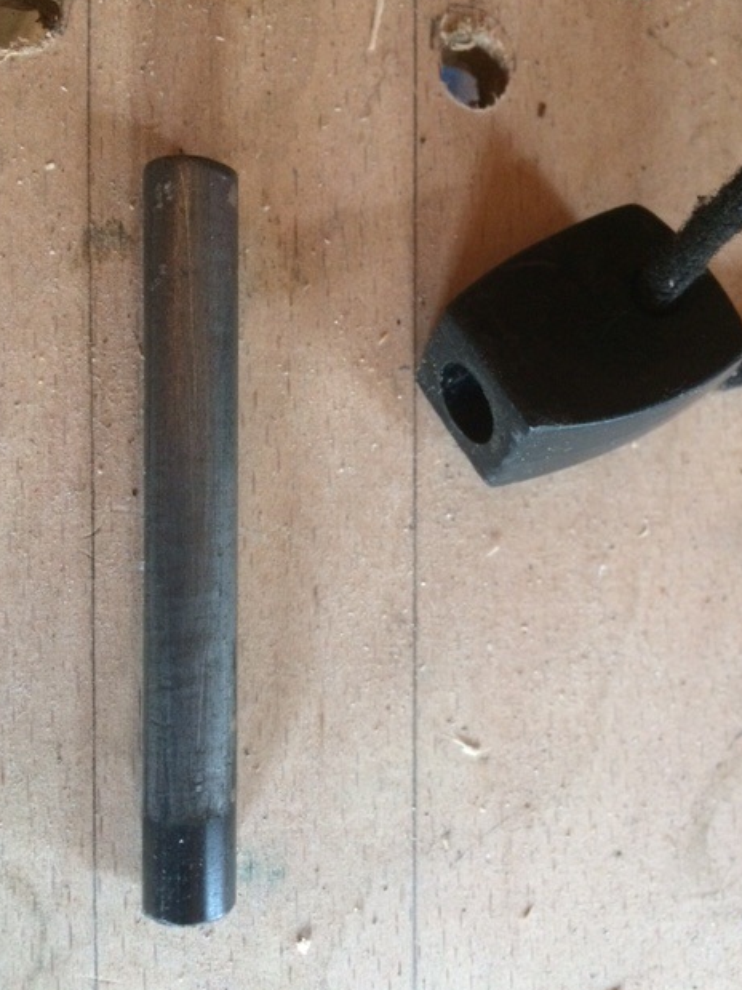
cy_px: 501
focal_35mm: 30
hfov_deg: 46.8
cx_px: 373
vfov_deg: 60.0
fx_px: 858
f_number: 2.2
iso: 320
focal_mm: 4.15
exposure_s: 1/33
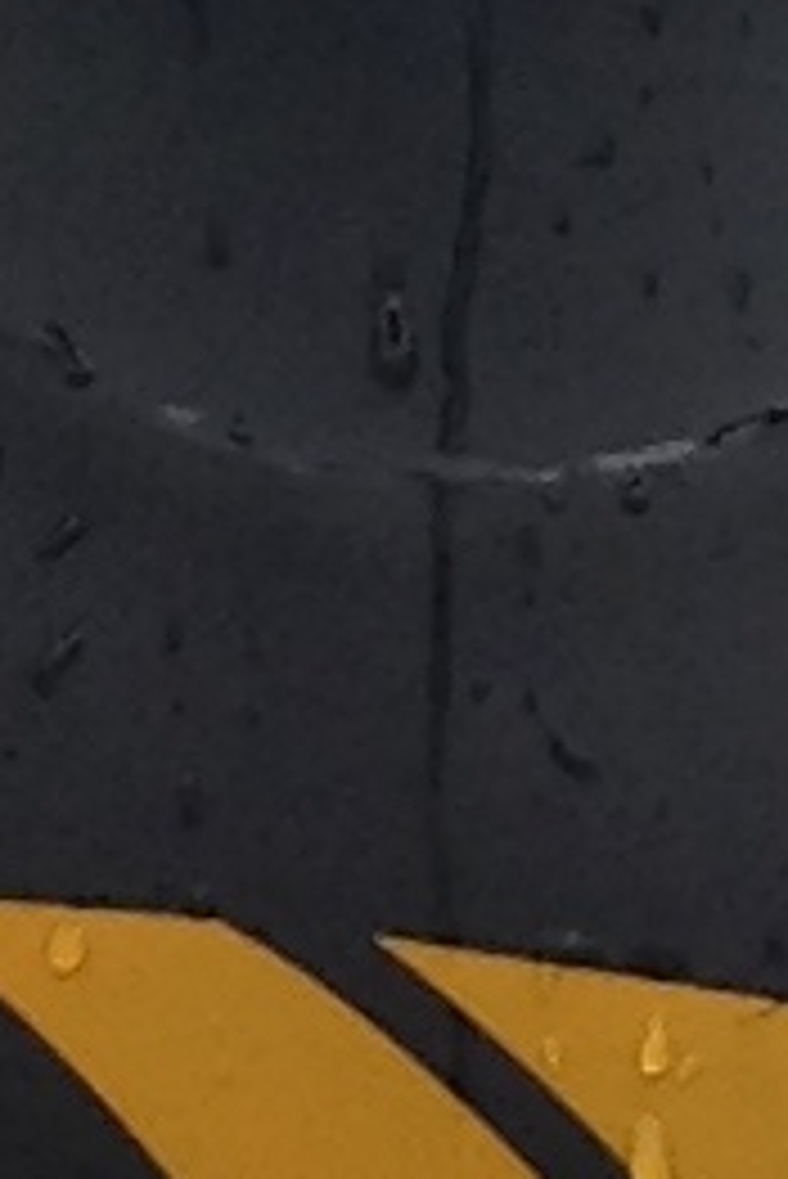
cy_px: -909
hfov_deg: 7.5
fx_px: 5836
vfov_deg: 10.8
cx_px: -698
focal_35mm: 178
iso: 32
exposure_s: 1/625
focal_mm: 2.18
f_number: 2.4
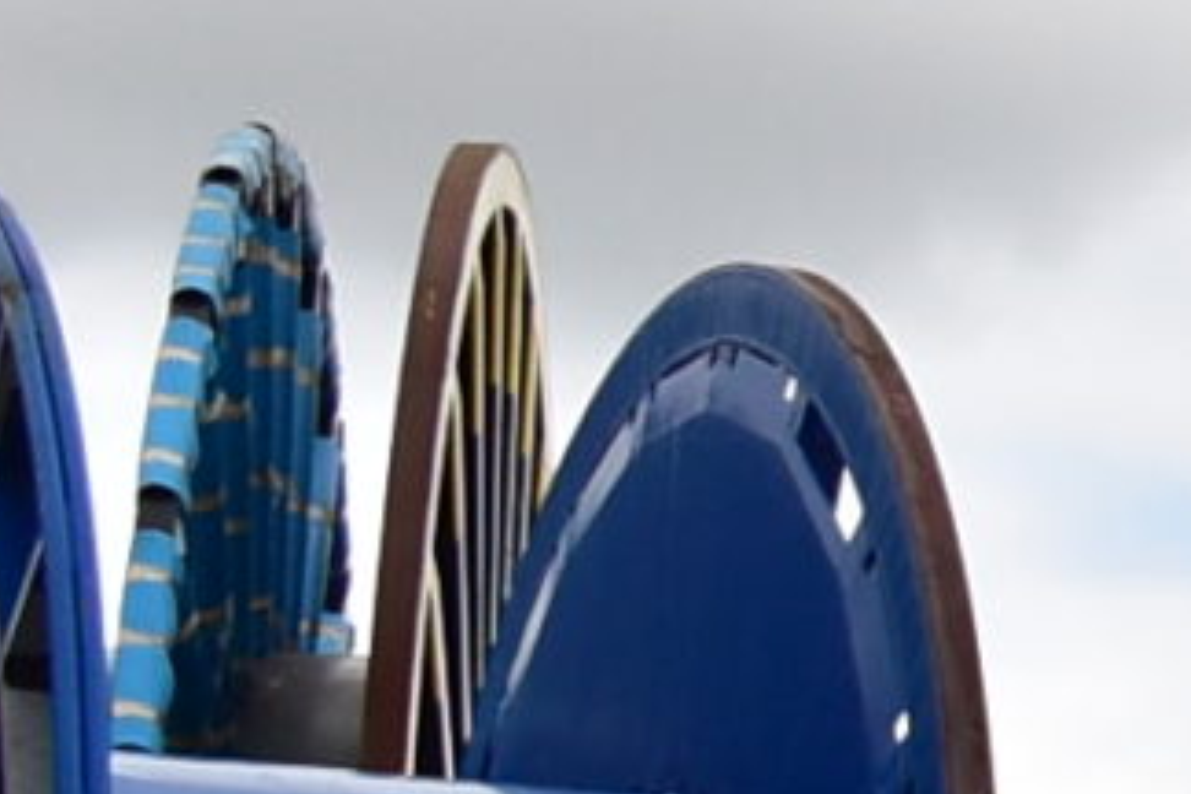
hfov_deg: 6.7
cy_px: 891
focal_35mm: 261
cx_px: 4180
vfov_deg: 5.2
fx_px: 8634
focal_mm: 22
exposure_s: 1/3200
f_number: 3.8
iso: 720
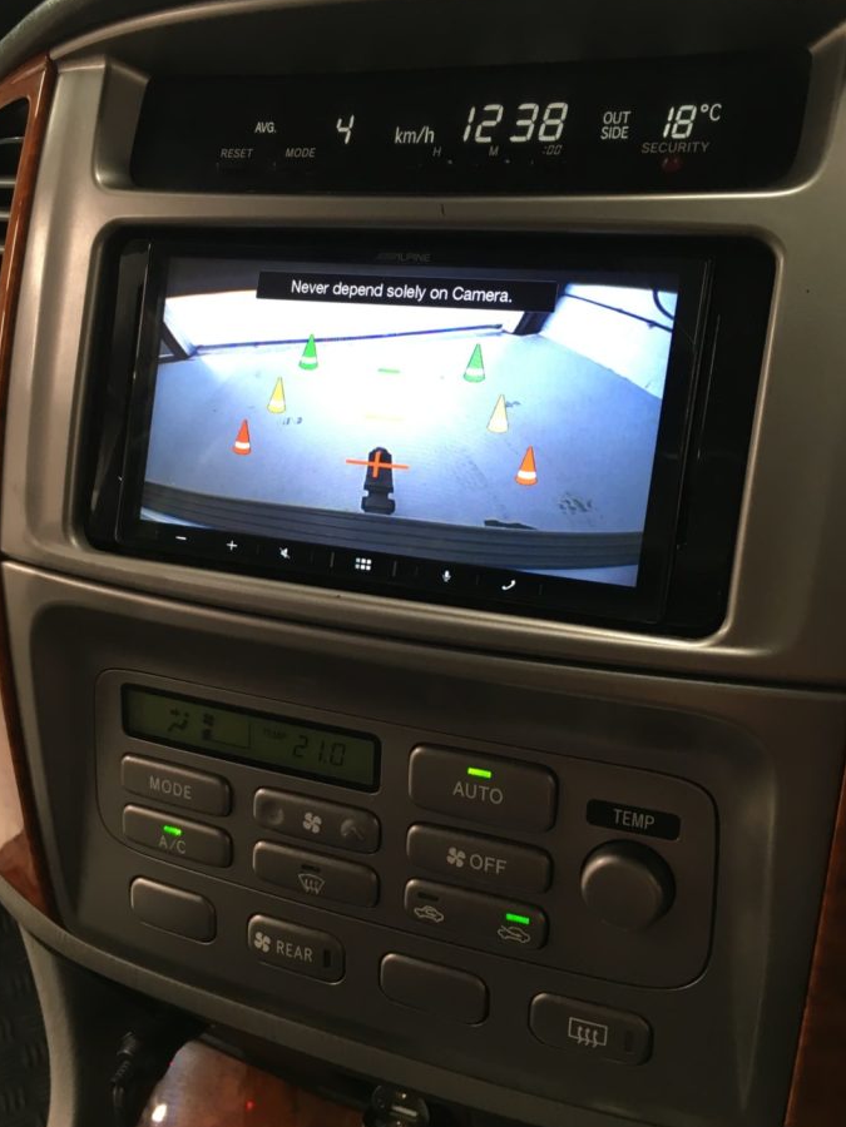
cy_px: 585
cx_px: 386
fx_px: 1075
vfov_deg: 55.3
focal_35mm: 33
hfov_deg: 42.9
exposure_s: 1/33
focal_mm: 4.15
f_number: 2.2
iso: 64
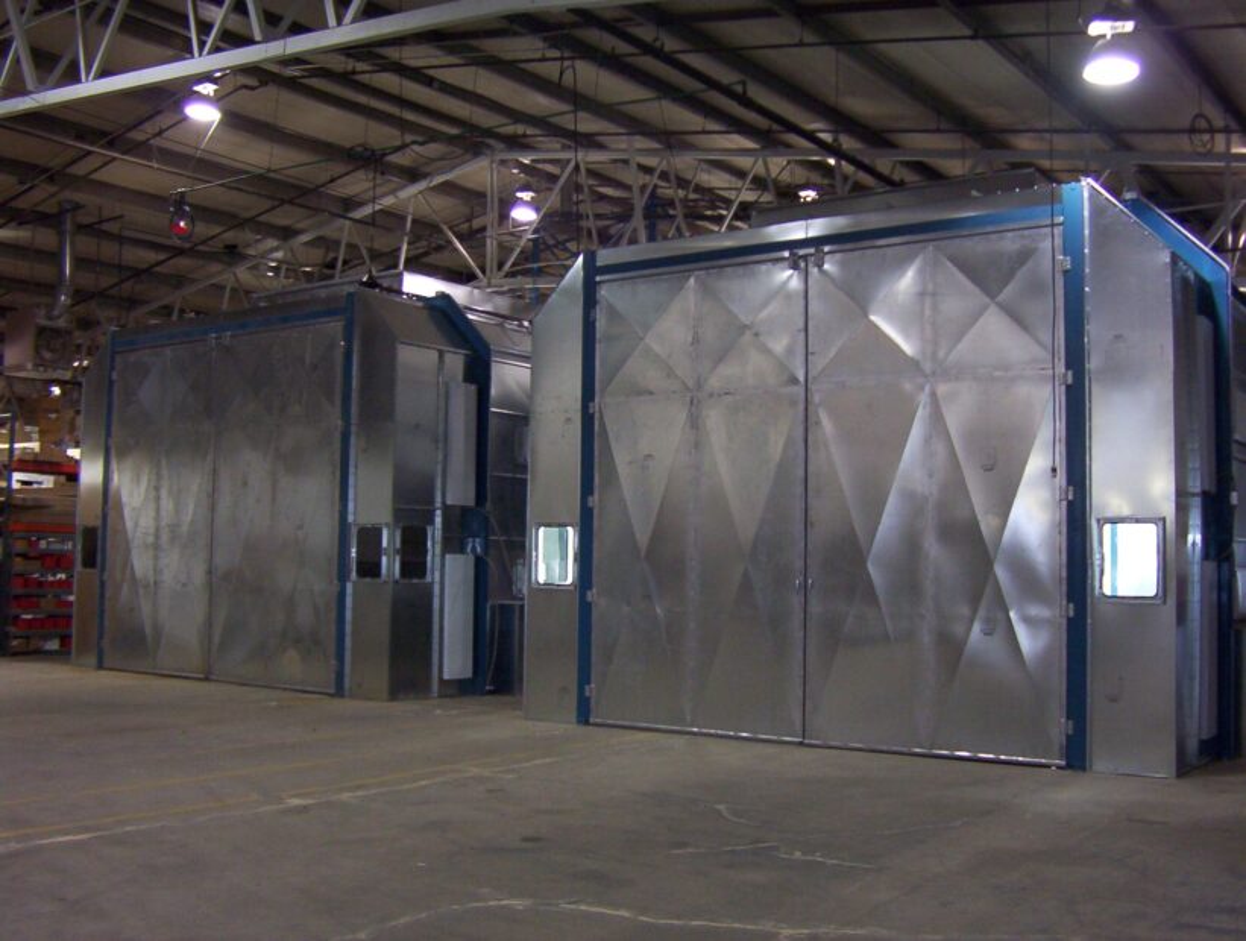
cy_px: 470
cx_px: 623
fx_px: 1299
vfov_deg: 39.8
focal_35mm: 36
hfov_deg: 51.2
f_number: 2.76
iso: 140
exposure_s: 1/30
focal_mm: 5.54
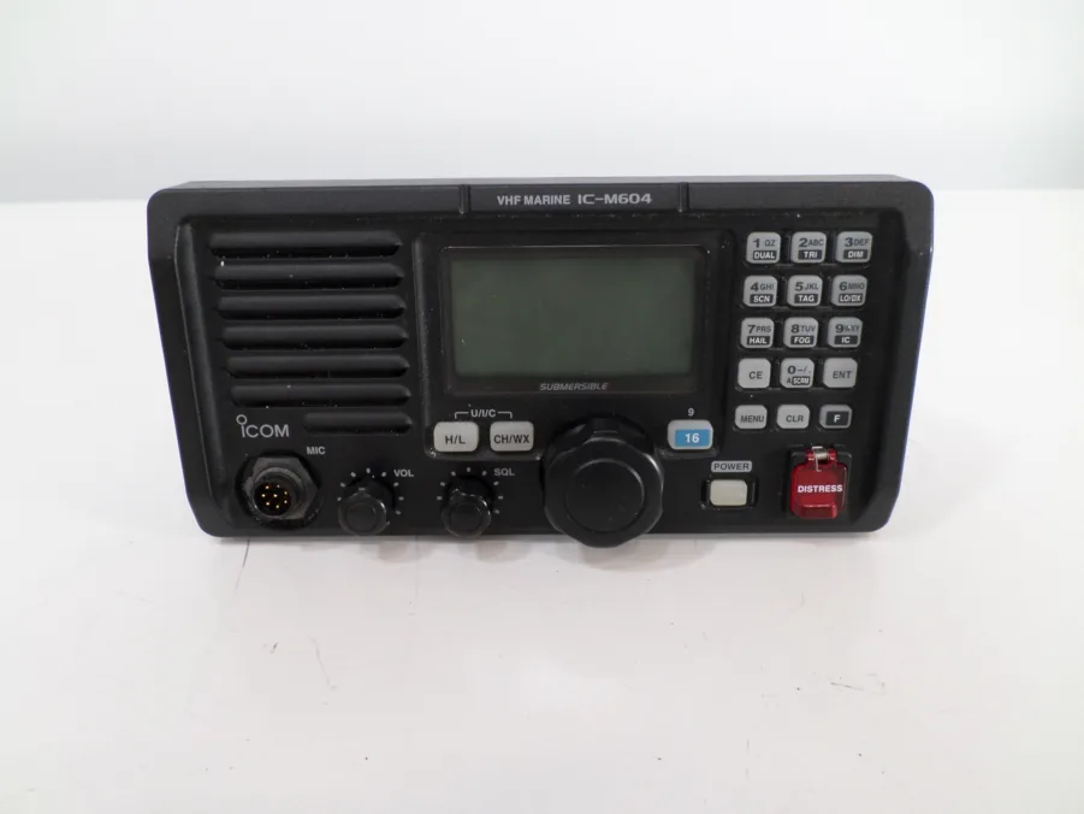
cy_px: 407
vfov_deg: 54.9
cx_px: 542
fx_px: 783
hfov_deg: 69.4
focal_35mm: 25
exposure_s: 1/30
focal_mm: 4.5
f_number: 2.5
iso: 100
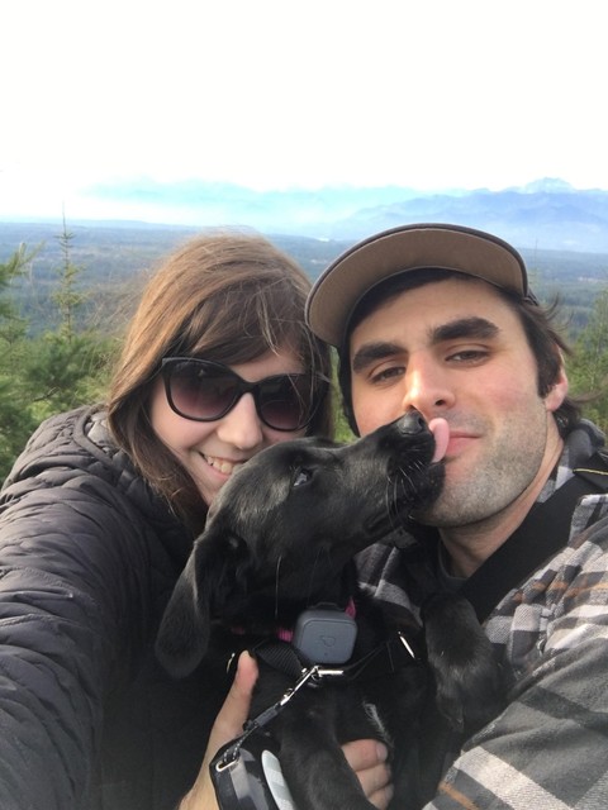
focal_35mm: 31
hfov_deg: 45.4
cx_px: 304
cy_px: 405
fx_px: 726
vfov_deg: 58.4
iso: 32
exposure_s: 1/315
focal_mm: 2.65
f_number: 2.2
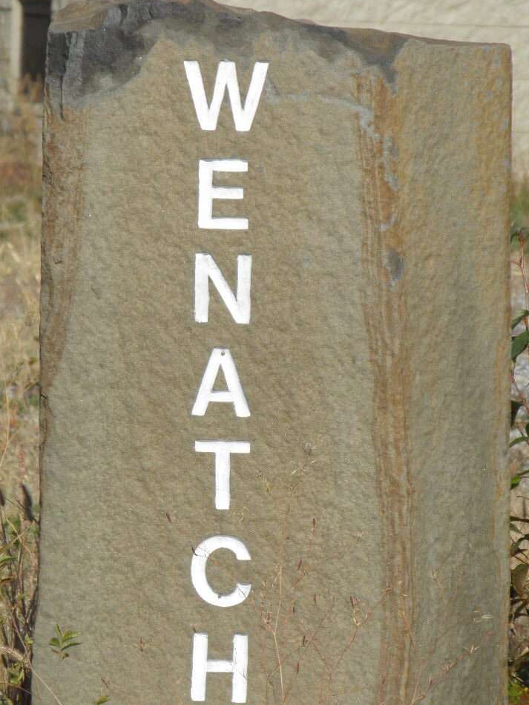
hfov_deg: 3.9
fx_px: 7821
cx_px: 214
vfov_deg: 5.2
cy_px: 446
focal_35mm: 384
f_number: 4.2
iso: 50
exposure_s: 1/800
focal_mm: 41.1
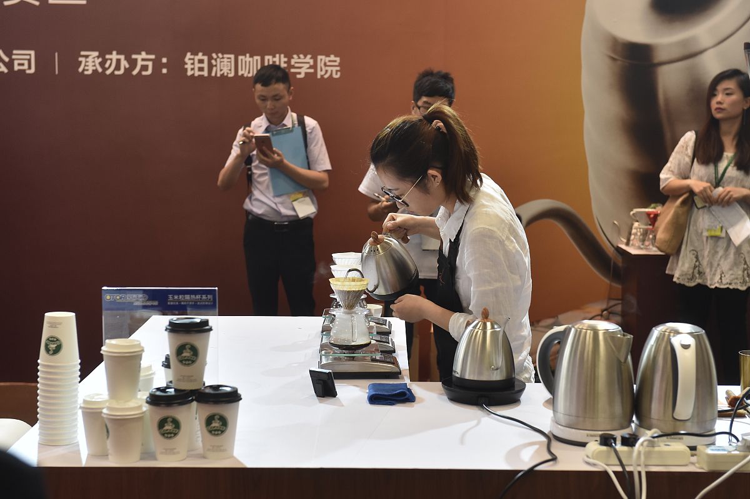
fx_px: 1458
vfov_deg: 19.4
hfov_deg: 28.9
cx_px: 375
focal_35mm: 70
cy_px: 250
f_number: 5
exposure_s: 1/100
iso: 1600
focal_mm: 70
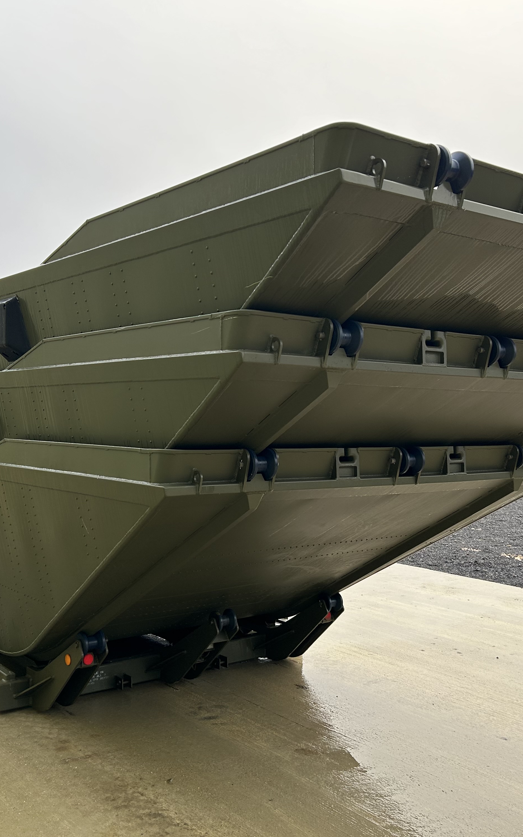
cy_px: 418
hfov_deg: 34.4
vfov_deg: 52.7
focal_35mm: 37
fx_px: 844
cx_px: 238
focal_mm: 5.7
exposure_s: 1/408
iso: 50
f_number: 1.5
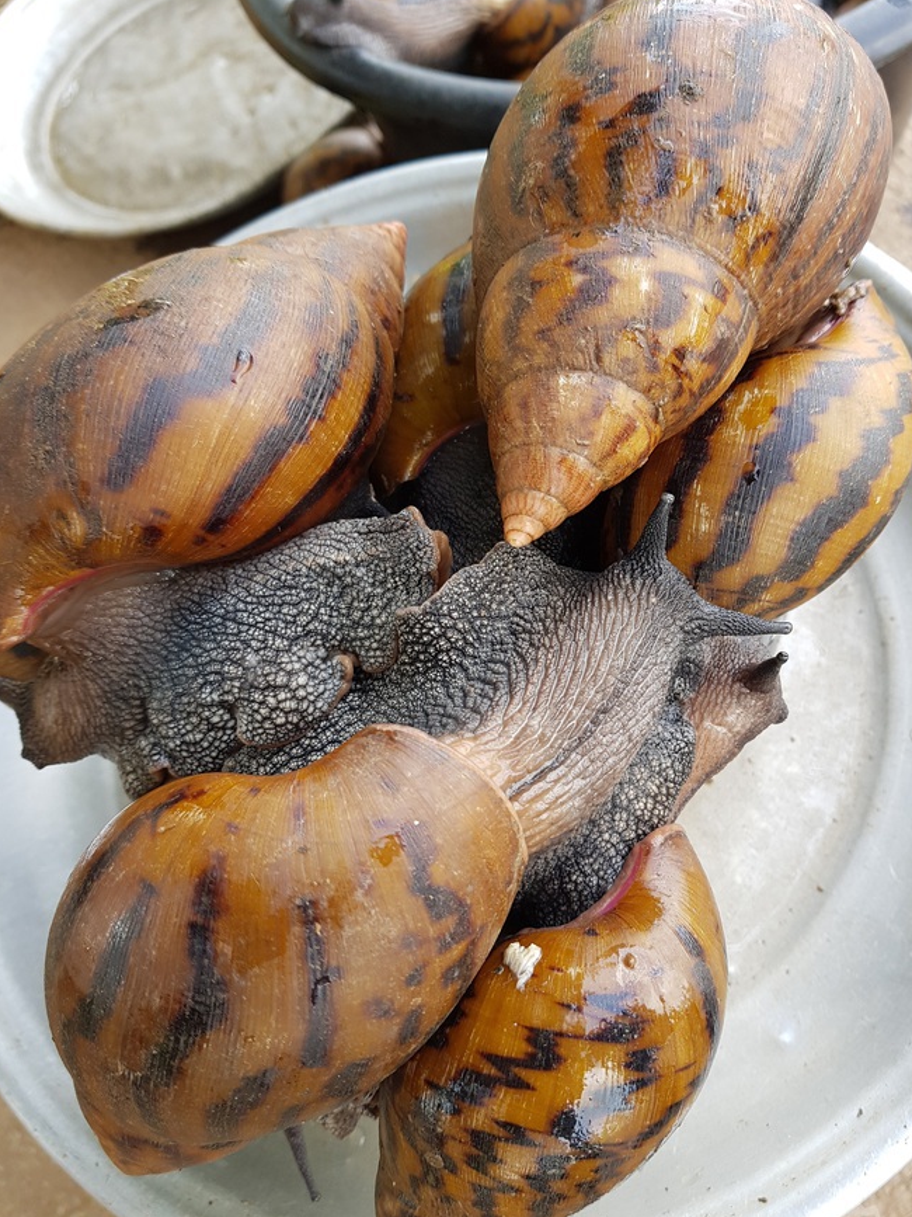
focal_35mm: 27
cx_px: 465
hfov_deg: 51.3
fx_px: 949
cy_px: 619
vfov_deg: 65.3
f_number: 1.7
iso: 40
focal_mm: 4.2
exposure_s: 1/101
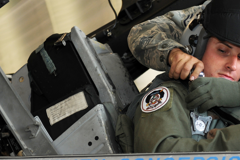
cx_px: 208
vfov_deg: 10.1
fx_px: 900
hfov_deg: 15.1
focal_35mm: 135
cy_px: 18
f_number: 2.8
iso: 200
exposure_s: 1/125
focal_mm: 66
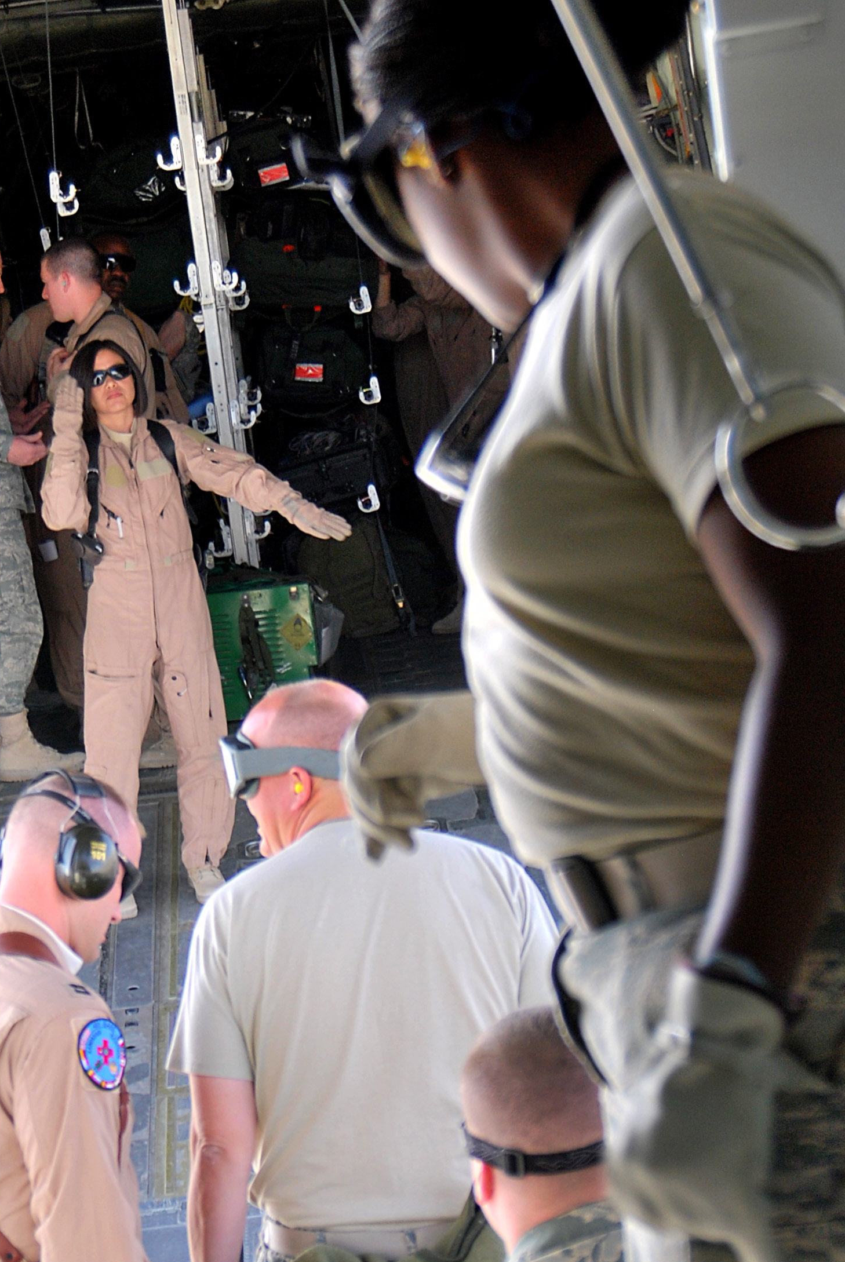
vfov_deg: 18.2
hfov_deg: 12.2
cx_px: 150
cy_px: 816
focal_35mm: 112
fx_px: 3932
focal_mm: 42
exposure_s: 1/100
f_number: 5
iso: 200
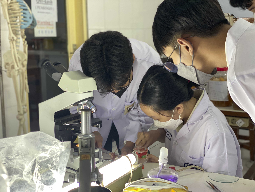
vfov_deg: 28.0
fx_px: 383
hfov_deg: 36.8
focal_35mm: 52
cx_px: 128
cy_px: 96
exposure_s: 1/35
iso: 160
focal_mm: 6
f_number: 2
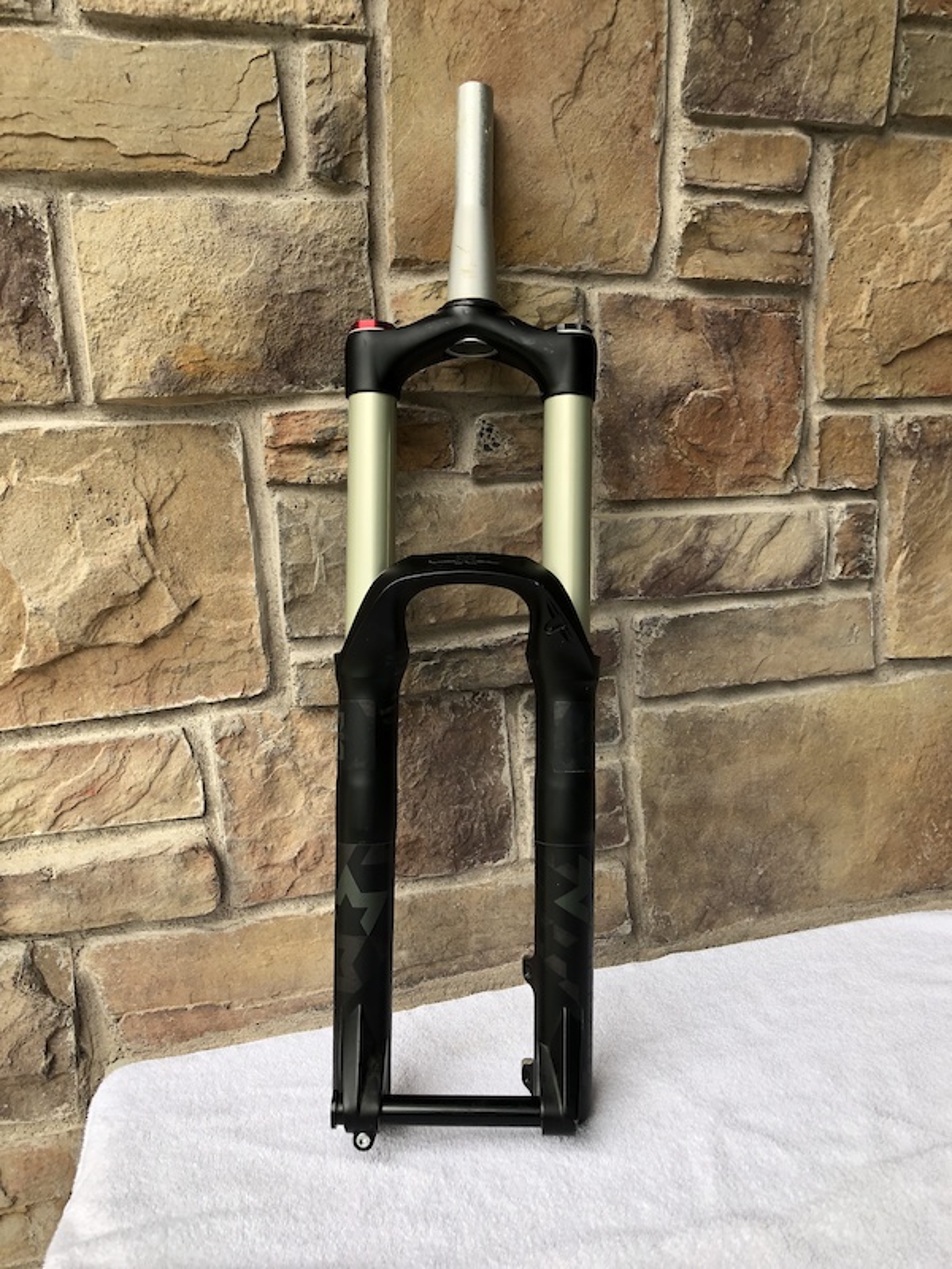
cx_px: 476
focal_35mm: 28
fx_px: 1027
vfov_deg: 63.4
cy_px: 634
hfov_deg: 49.7
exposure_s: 1/126
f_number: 1.8
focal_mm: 3.99
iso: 20
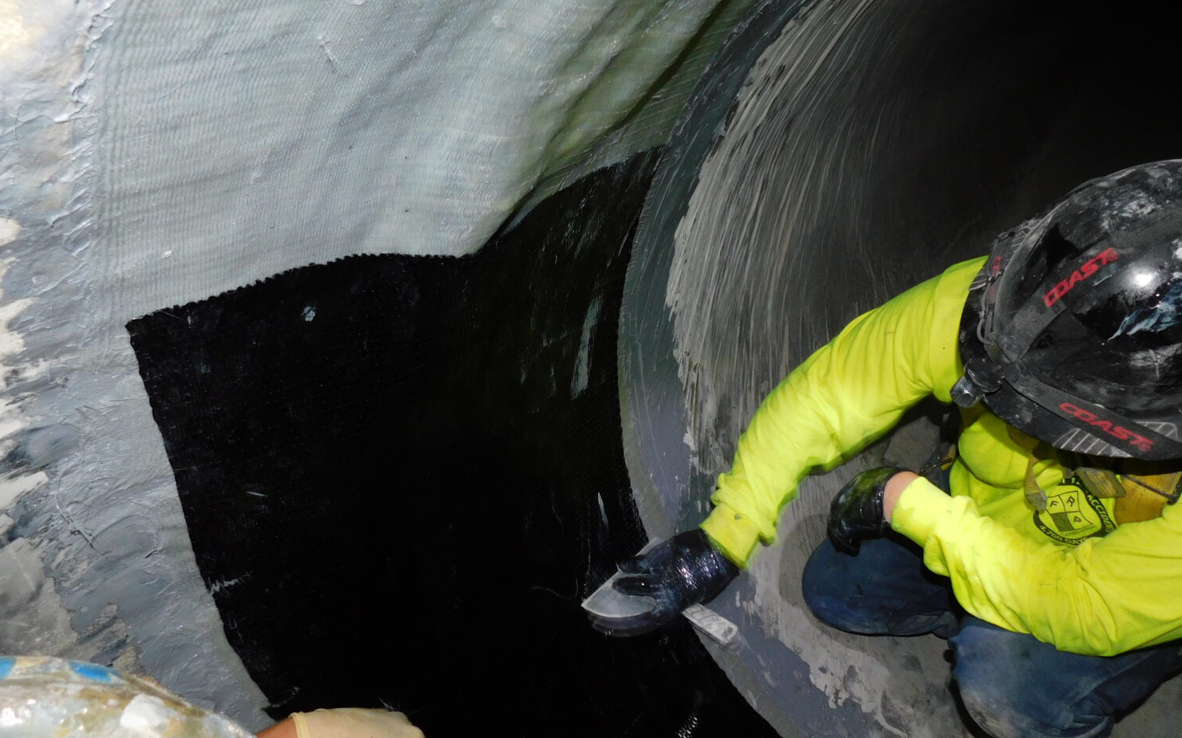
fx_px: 805
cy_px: 412
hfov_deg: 72.6
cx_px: 590
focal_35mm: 25
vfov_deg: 49.2
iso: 200
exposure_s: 1/30
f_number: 3
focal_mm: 4
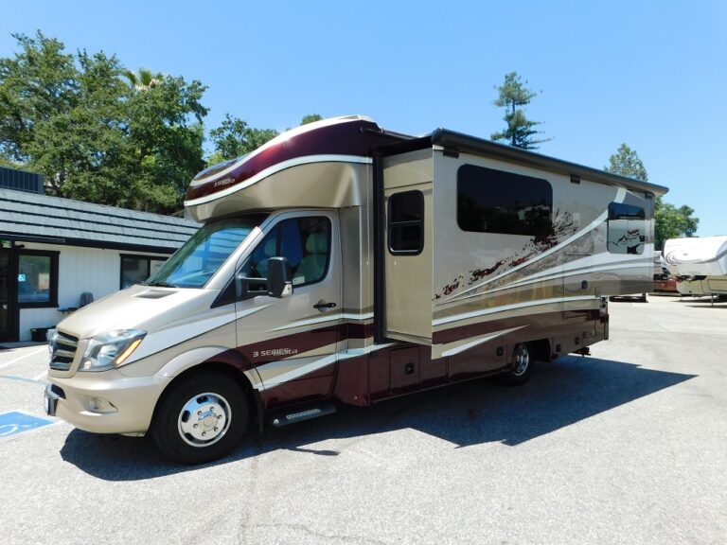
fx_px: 483
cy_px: 272
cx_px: 364
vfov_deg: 58.9
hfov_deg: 73.9
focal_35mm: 23
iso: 125
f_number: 3
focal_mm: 4
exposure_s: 1/1000
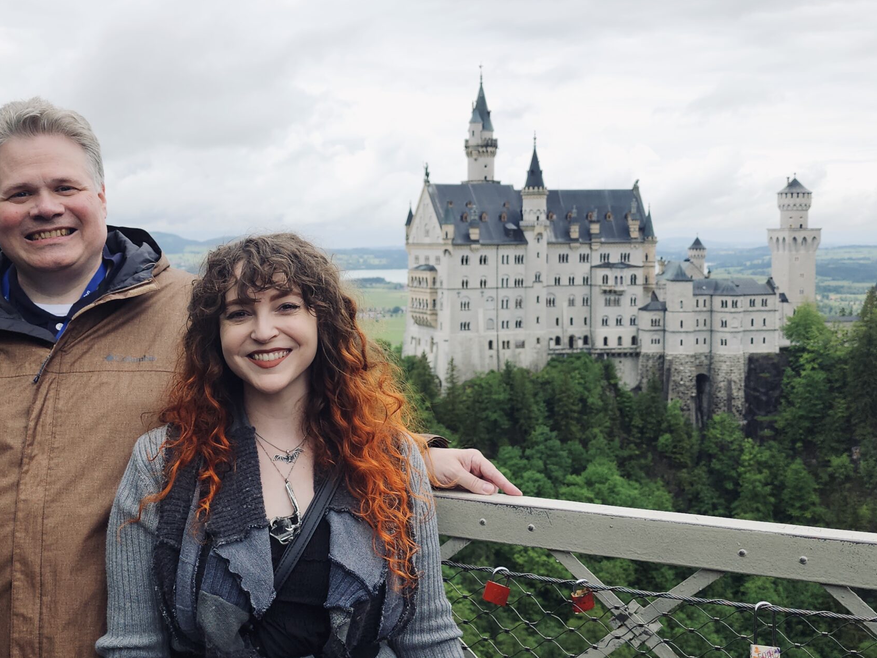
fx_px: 709
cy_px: 297
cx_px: 357
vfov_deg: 49.7
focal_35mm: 28
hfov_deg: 63.0
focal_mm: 6.4
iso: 12
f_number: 1.8
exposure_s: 1/673
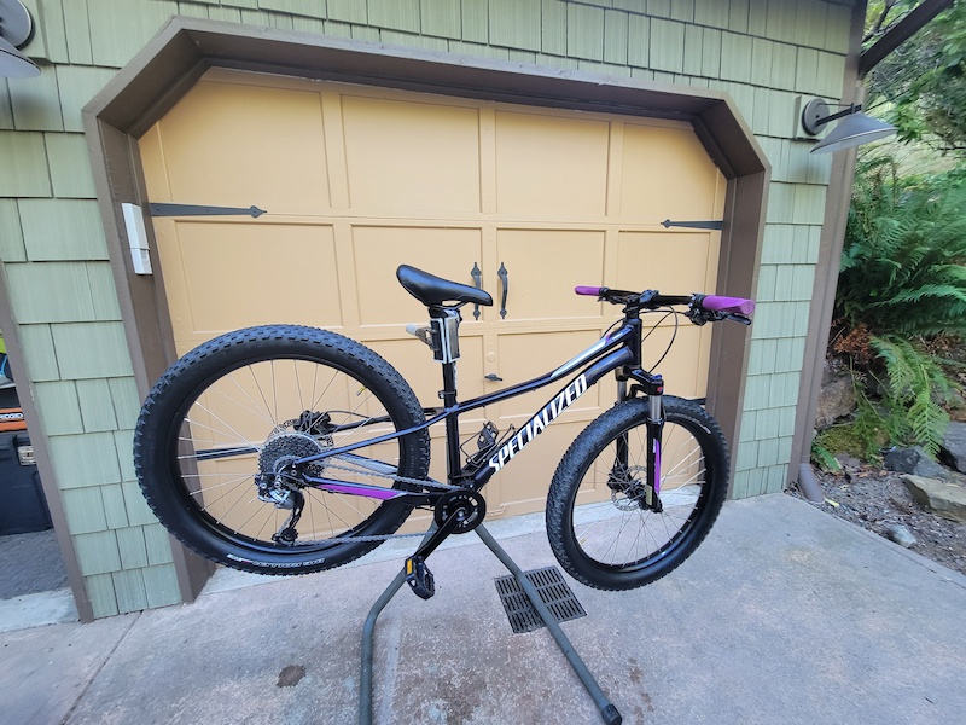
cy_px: 362
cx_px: 483
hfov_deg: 106.2
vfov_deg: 89.9
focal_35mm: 13
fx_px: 363
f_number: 2.2
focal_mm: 2.2
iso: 160
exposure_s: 1/60
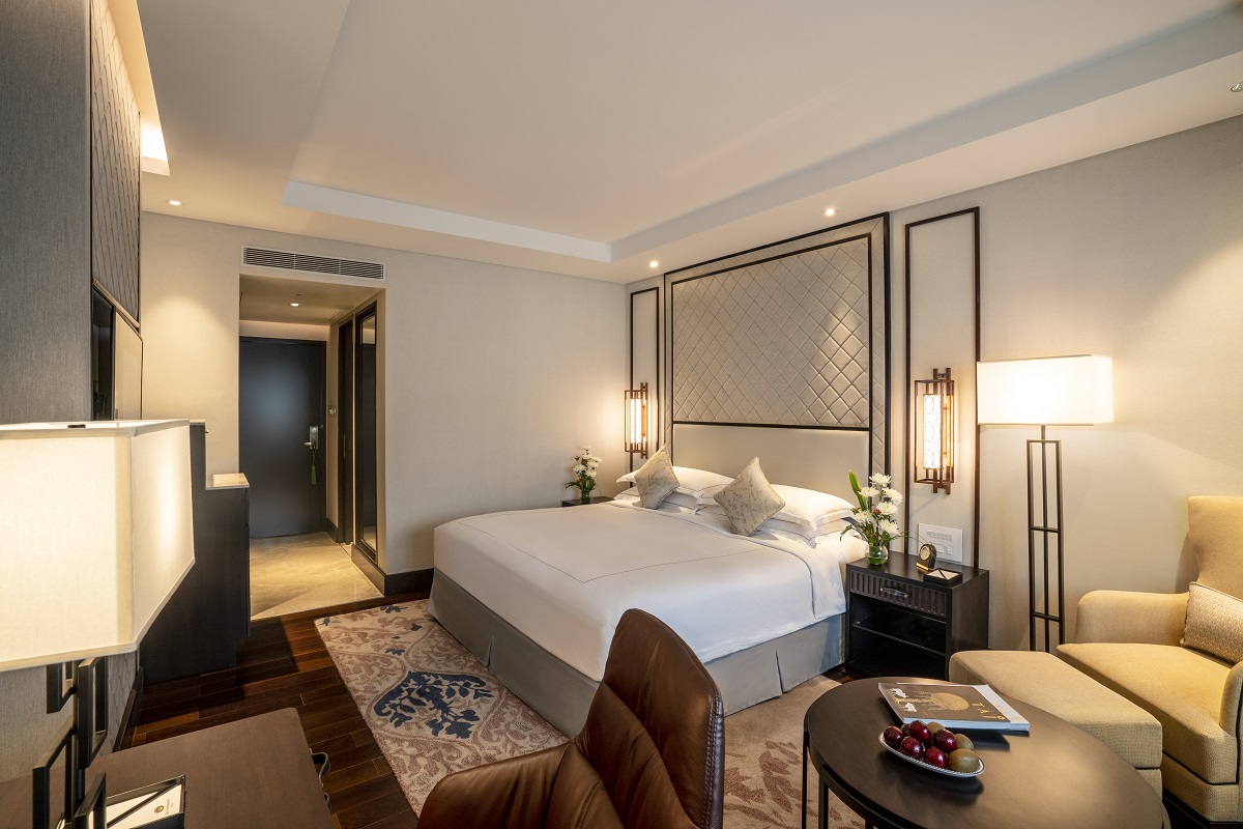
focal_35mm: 16
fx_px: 552
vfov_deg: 73.7
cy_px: 414
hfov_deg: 96.7
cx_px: 622
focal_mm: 16
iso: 500
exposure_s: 1/5
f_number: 9
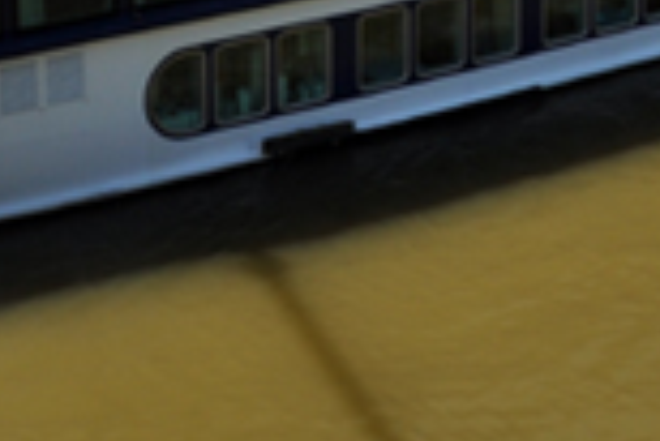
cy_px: -437
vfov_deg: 10.7
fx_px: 2165
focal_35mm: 118
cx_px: 456
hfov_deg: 17.3
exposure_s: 1/90
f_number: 9.5
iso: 200
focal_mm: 18
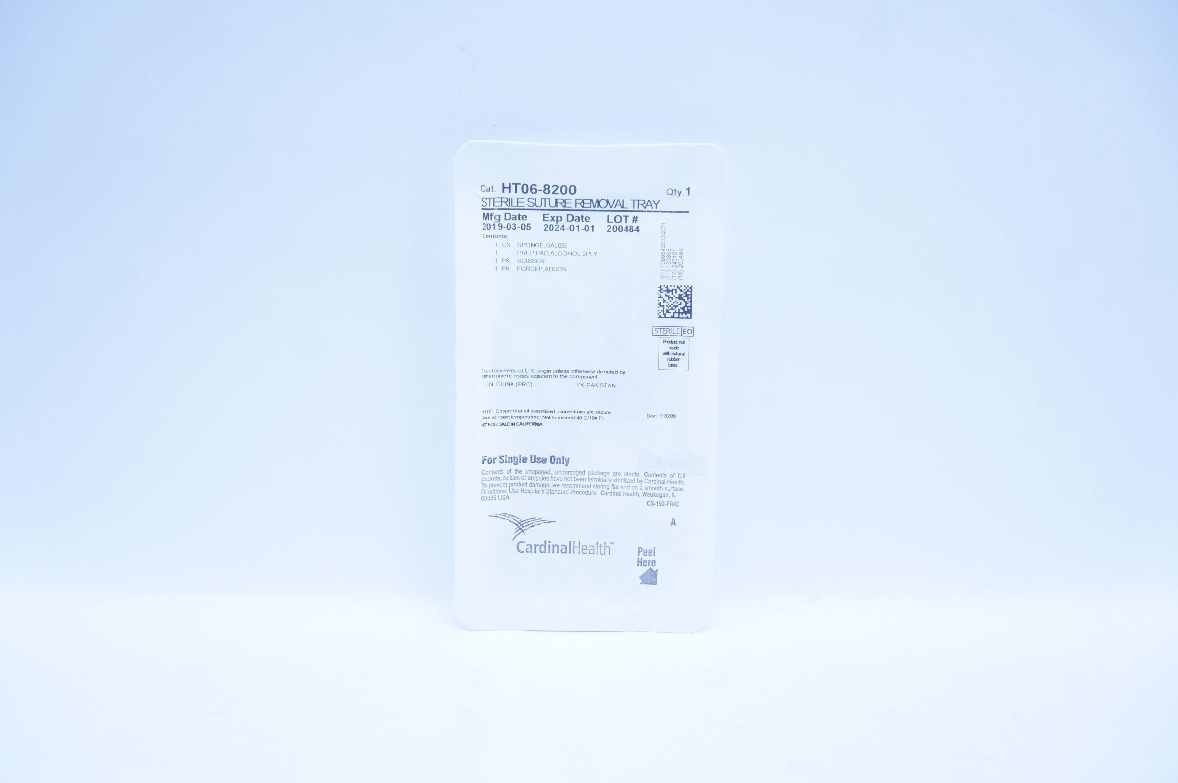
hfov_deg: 67.4
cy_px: 392
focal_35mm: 27
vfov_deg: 47.8
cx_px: 589
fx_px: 883
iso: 800
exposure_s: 1/125
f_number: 5.6
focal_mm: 18
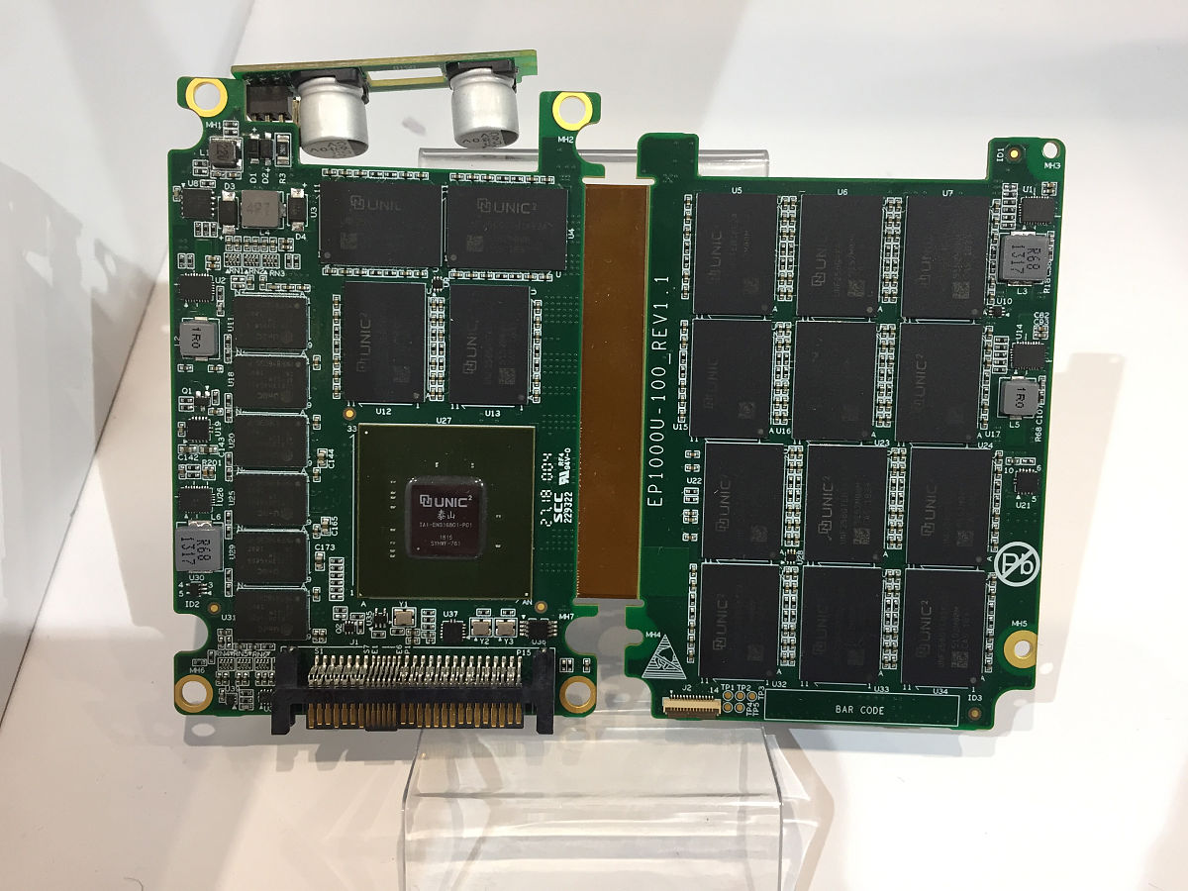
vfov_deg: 48.2
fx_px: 995
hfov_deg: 61.7
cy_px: 446
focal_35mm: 29
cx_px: 594
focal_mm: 4.15
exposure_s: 1/33
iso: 50
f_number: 2.2
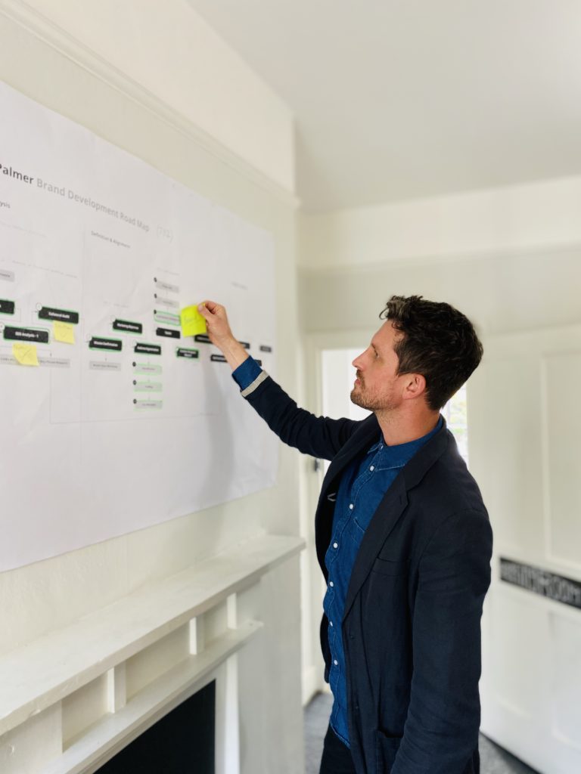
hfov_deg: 53.1
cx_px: 290
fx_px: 582
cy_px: 387
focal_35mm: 26
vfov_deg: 67.3
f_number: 1.8
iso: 160
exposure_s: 1/50
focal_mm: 4.25
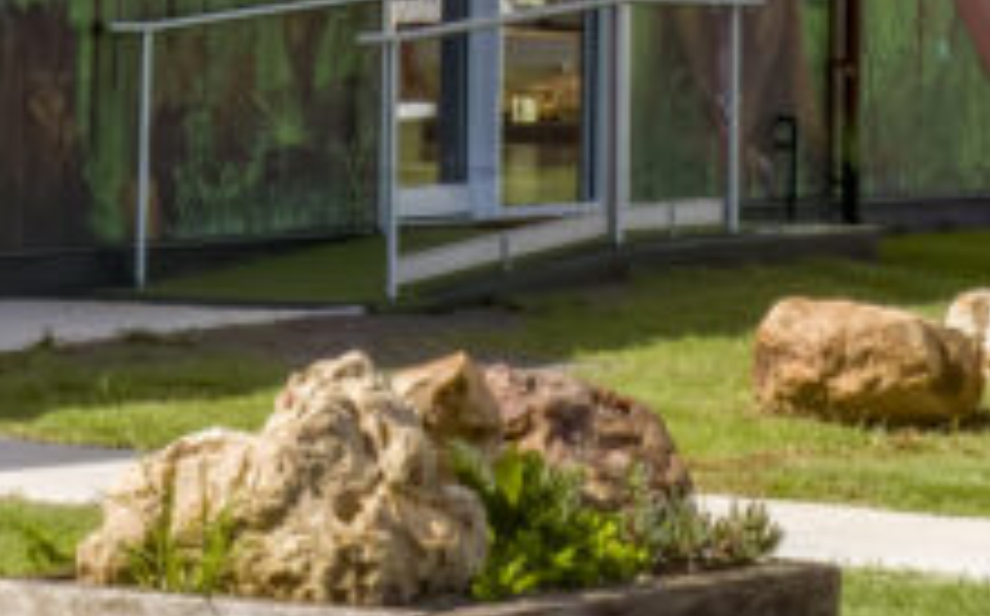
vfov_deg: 5.7
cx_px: 58
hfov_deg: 9.2
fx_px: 6145
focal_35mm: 228
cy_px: -427
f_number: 22
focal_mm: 48
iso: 800
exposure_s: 1/250
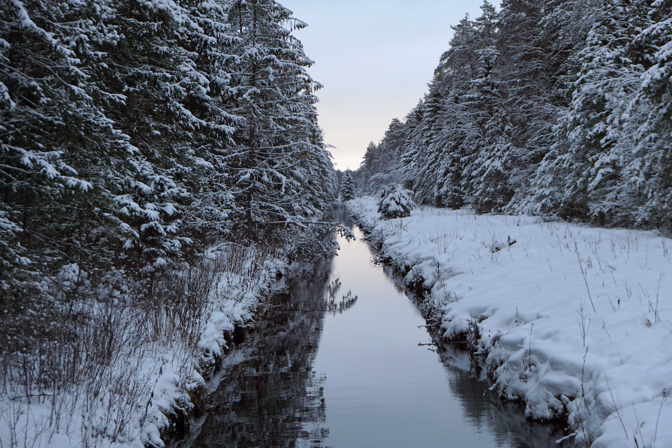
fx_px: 1083
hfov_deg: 34.5
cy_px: 226
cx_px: 331
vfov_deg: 23.4
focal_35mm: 58
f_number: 5.6
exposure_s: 1/80
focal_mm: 38
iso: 100
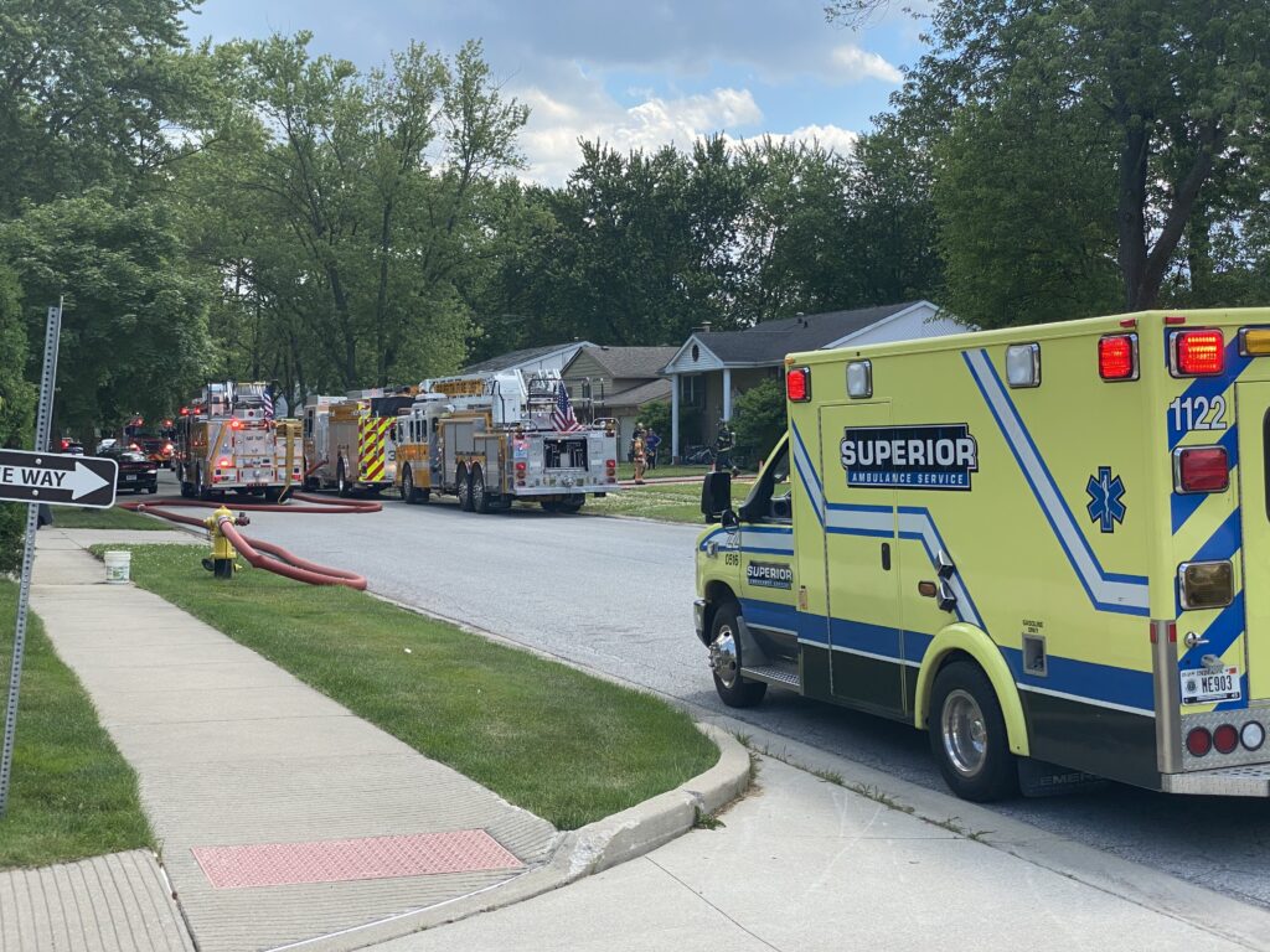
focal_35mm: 52
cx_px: 635
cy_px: 476
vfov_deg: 28.0
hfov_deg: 36.8
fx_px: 1908
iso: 20
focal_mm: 6
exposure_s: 1/888
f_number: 2
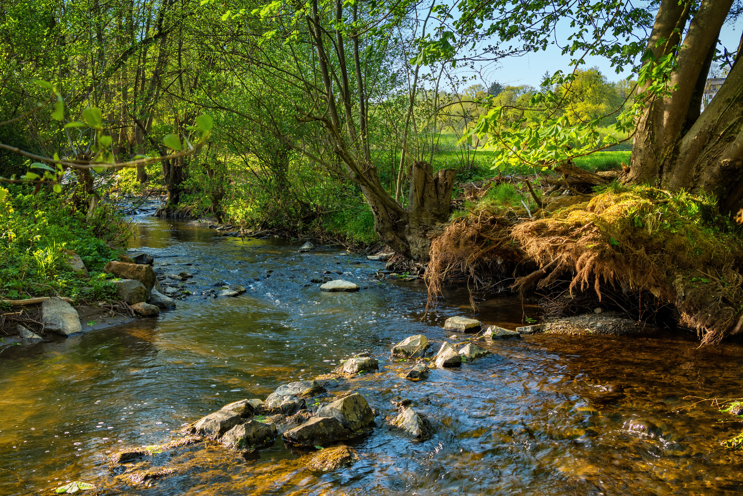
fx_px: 743
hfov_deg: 53.1
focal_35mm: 36
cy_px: 248
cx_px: 372
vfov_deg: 36.9
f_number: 5
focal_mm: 24
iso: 100
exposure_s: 1/50
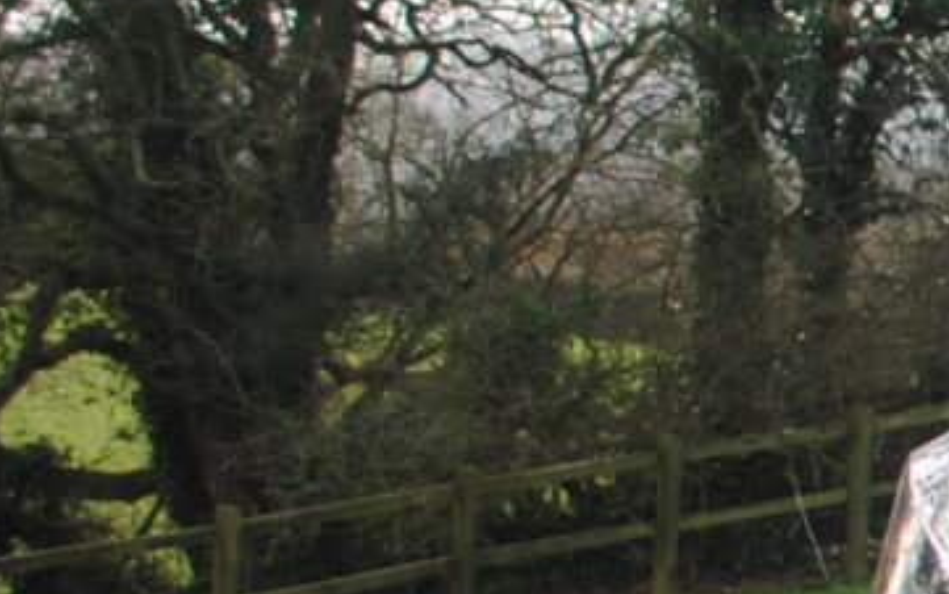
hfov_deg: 9.7
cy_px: 553
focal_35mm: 191
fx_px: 4942
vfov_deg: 6.9
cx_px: 2256
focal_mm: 22
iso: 100
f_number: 5
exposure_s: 1/200
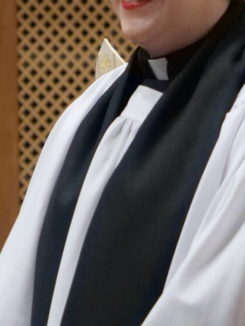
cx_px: 220
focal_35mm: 438
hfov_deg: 3.4
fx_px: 4132
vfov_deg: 4.5
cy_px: 13
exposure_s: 1/50
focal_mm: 60
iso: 3200
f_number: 4
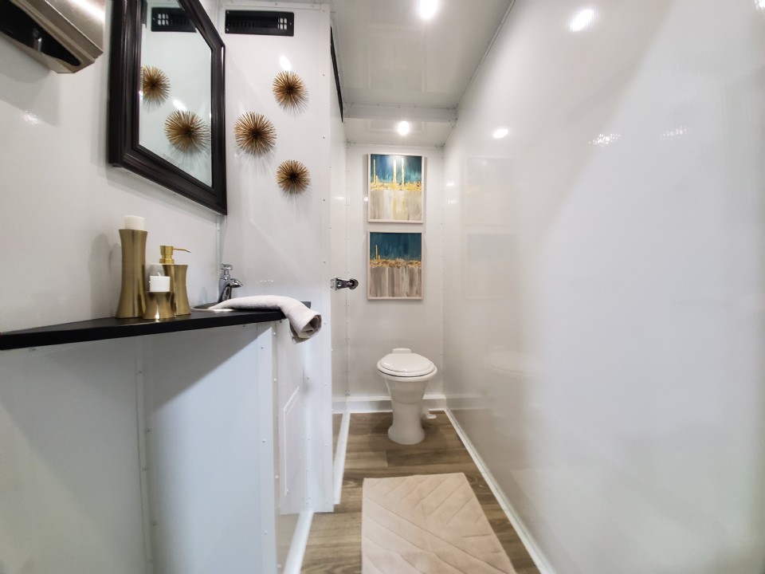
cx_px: 382
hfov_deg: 106.2
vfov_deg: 89.9
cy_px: 287
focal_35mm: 13
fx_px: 287
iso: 320
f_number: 2.2
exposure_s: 1/59
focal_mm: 1.8
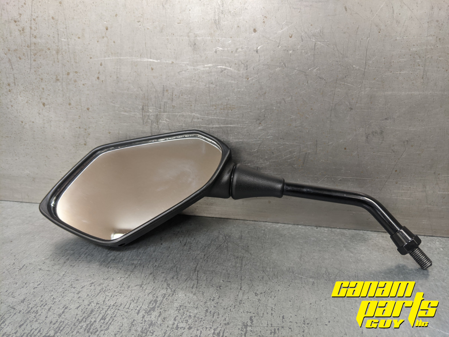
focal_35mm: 27
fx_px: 350
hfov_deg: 65.3
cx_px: 224
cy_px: 168
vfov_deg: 51.3
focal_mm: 4.44
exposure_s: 1/24
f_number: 1.8
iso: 79
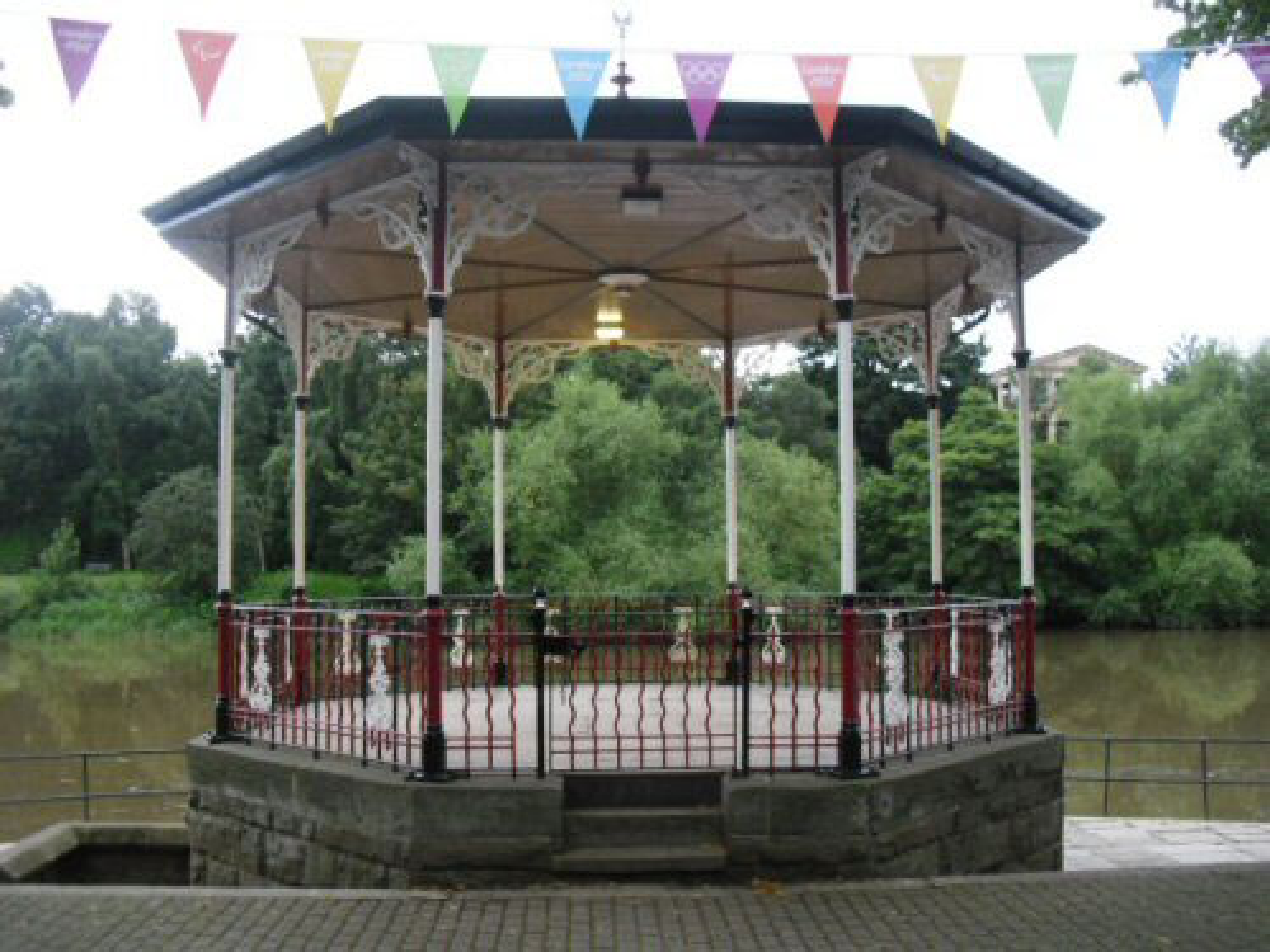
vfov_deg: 39.7
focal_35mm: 36
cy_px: 476
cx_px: 635
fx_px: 1321
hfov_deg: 51.4
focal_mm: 6.3
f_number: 3.1
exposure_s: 1/50
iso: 200
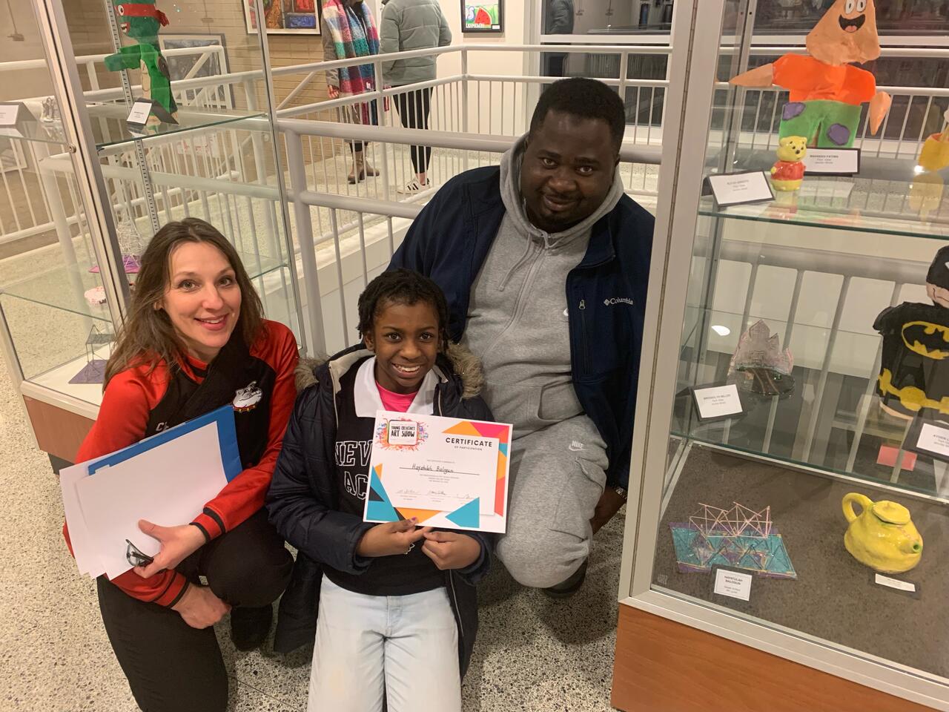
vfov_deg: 53.1
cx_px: 474
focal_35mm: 26
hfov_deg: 67.3
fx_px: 713
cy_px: 356
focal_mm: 4.25
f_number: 1.8
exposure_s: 1/40
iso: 320
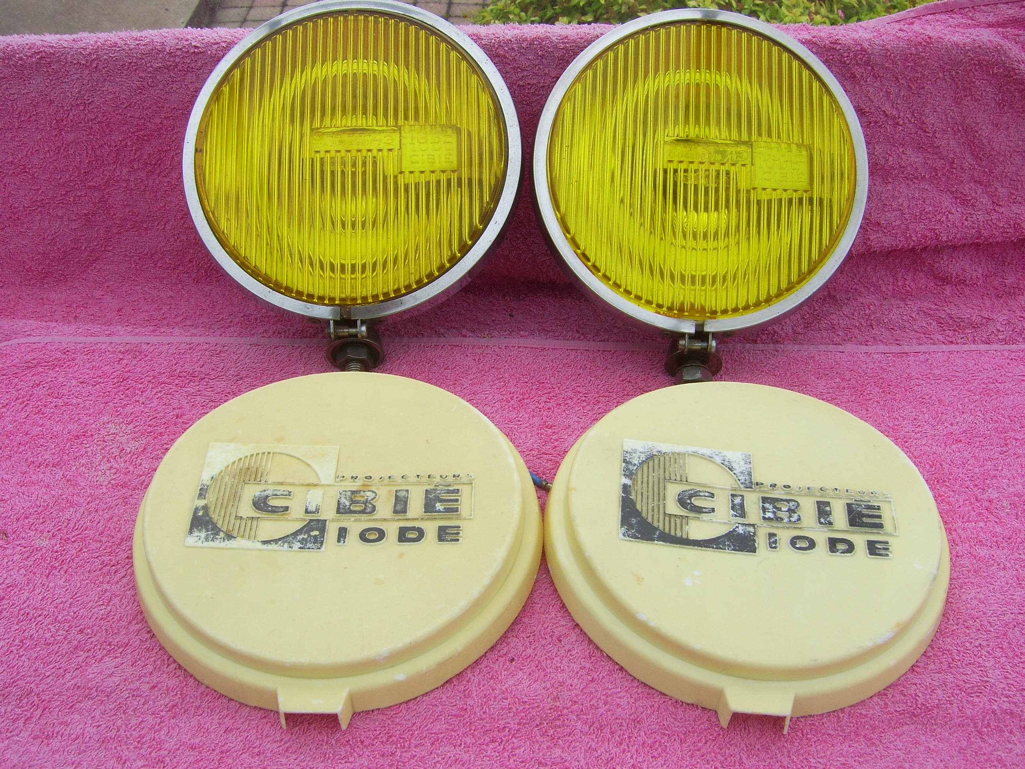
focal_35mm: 38
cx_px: 512
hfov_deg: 49.0
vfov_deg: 37.7
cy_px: 384
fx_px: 1125
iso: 50
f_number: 6.4
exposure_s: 1/100
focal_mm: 7.8
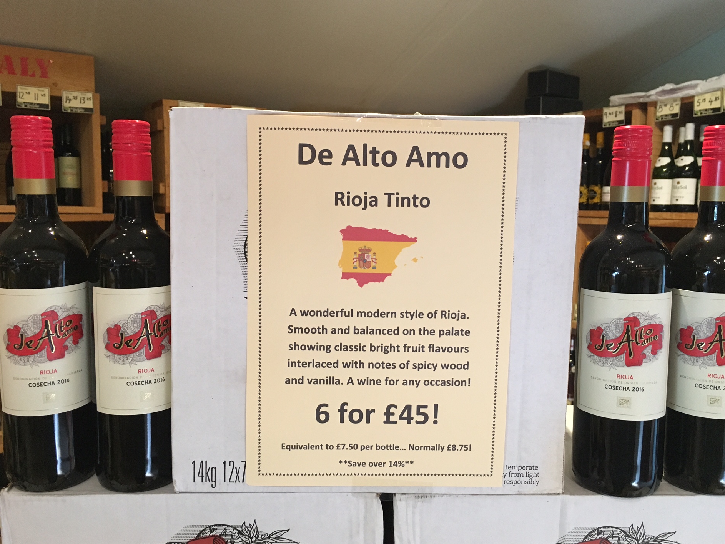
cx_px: 373
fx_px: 649
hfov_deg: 58.3
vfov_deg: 45.4
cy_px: 273
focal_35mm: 31
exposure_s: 1/33
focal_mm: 4.15
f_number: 2.2
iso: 160
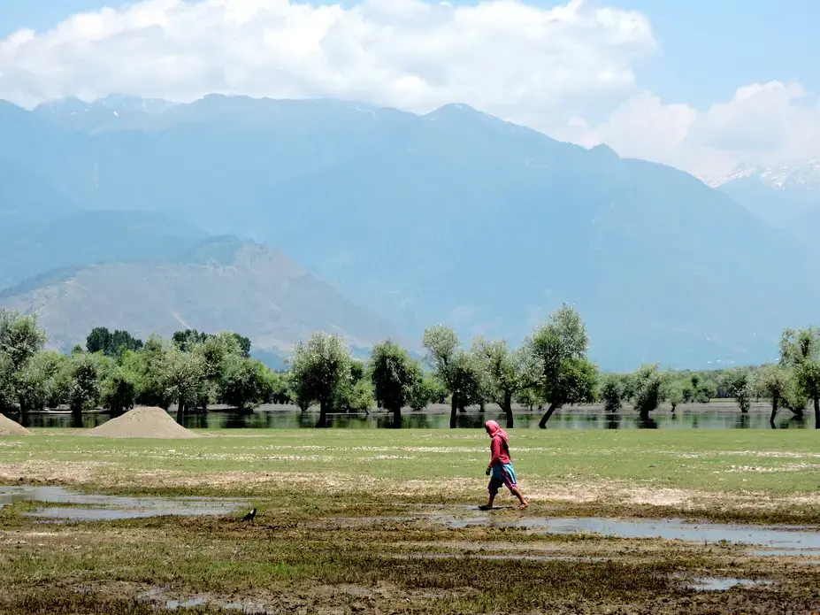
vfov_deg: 14.1
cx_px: 410
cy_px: 308
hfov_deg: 18.7
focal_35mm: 105
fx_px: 2487
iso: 100
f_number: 4.8
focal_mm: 18.8
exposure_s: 1/500
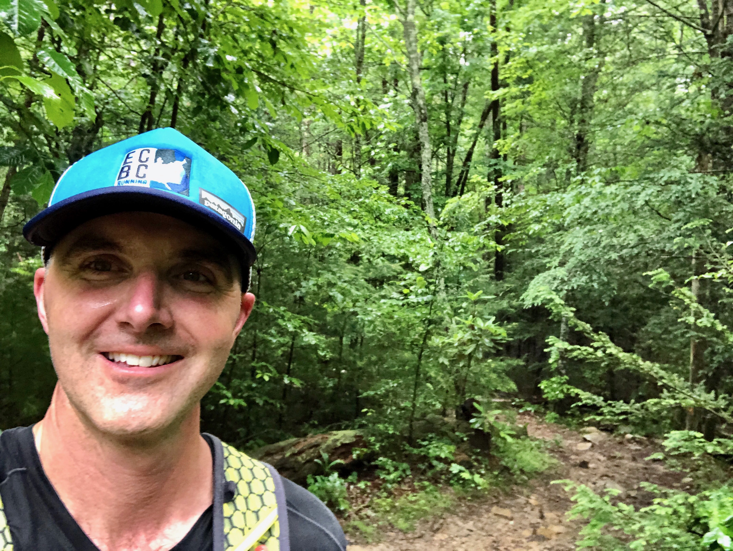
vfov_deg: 44.2
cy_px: 276
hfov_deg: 56.8
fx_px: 678
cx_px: 366
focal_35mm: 32
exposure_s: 1/60
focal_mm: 2.87
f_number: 2.2
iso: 320
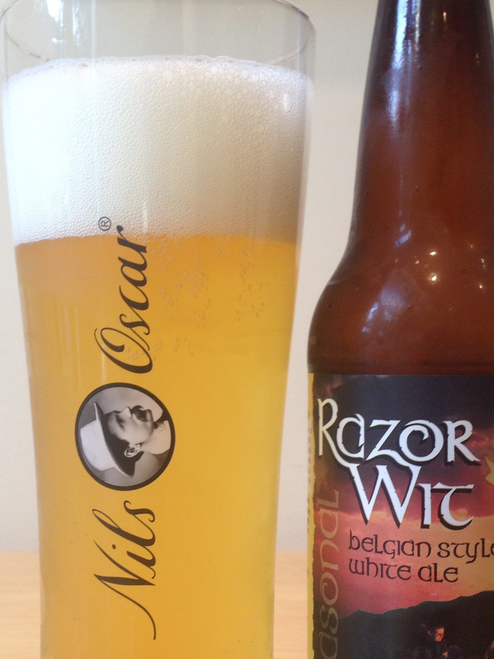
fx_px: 1008
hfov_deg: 27.5
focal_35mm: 53
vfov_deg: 36.1
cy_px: 386
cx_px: 245
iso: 64
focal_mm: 4.12
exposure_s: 1/30
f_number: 2.4
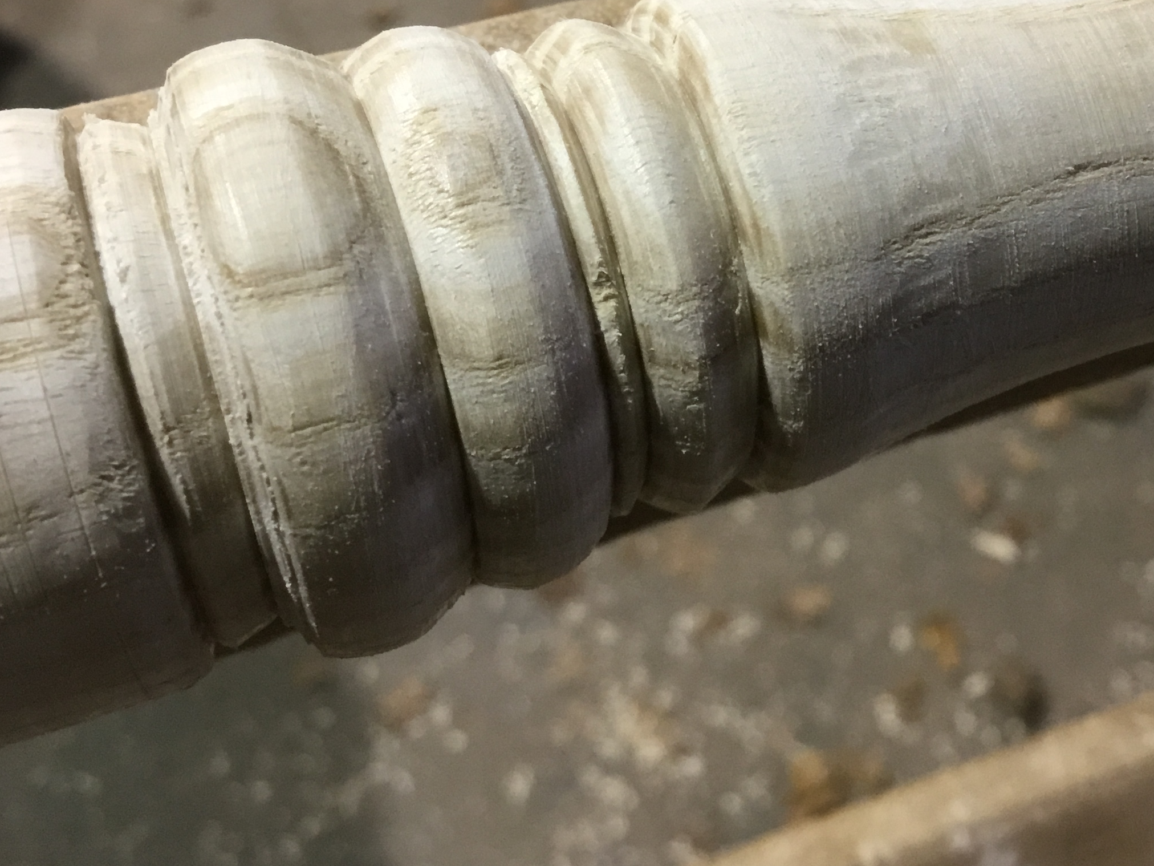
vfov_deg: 28.9
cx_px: 763
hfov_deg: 37.8
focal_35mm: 50
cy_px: 295
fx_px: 1667
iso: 125
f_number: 2.4
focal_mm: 3.3
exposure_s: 1/33
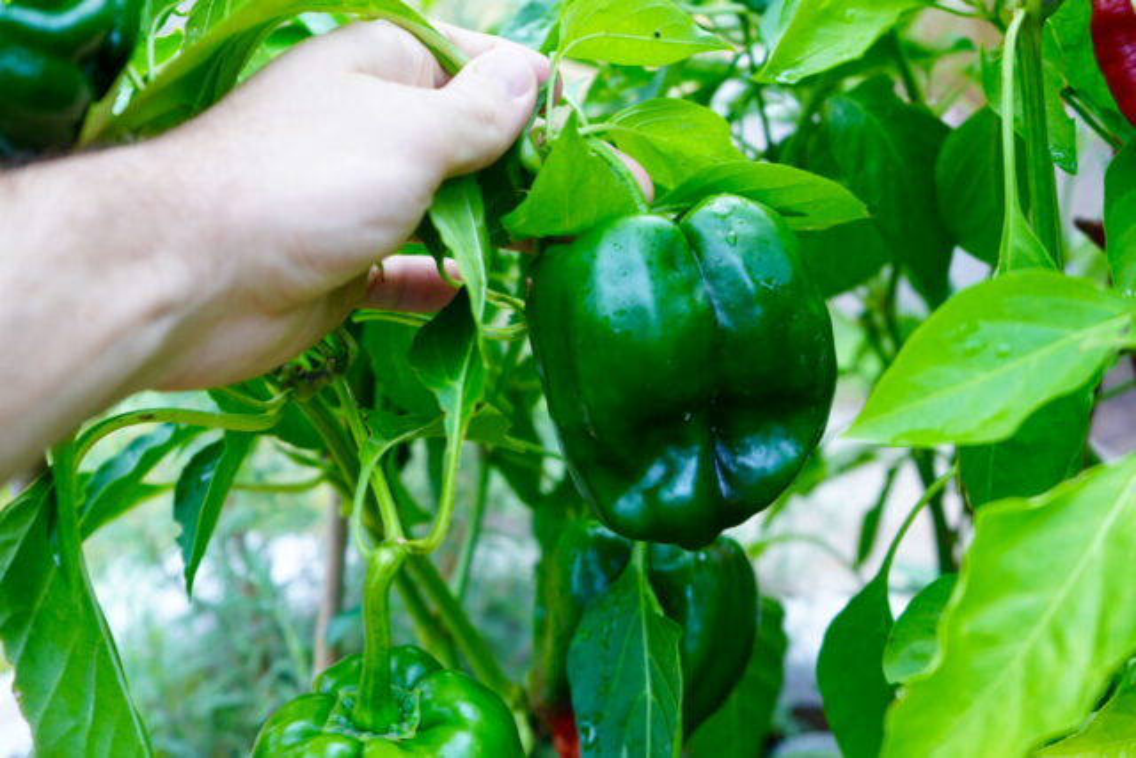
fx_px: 1294
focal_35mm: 41
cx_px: 568
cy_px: 379
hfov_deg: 47.4
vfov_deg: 32.6
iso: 800
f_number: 4.5
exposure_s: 1/60
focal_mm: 41
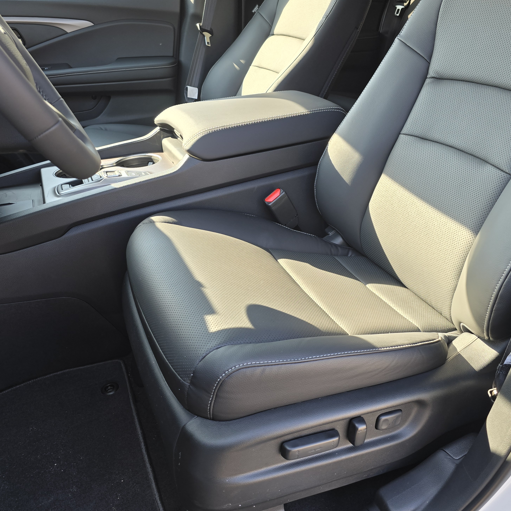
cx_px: 267
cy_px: 257
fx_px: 468
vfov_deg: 57.3
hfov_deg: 57.3
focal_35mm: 28
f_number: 1.7
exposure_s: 1/180
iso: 50
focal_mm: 6.3
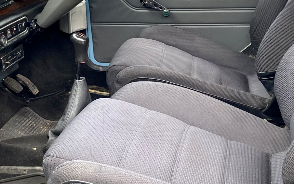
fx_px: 489
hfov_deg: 33.5
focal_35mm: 61
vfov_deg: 21.0
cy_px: 34
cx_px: 161
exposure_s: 1/121
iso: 125
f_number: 1.8
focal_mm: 4.25
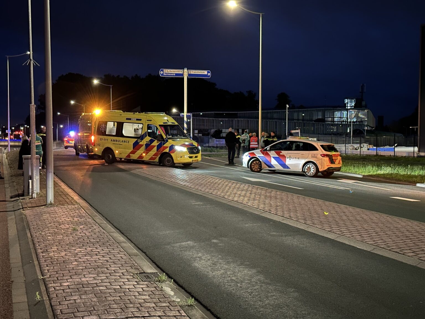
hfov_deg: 39.7
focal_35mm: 48
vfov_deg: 30.3
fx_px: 589
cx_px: 212
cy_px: 160
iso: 800
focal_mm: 6.86
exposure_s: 1/9
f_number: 1.78
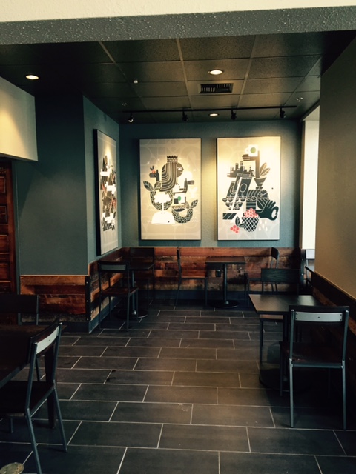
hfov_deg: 48.2
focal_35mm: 29
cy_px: 237
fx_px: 398
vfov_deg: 61.7
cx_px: 178
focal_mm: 4.15
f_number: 2.2
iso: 125
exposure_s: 1/30
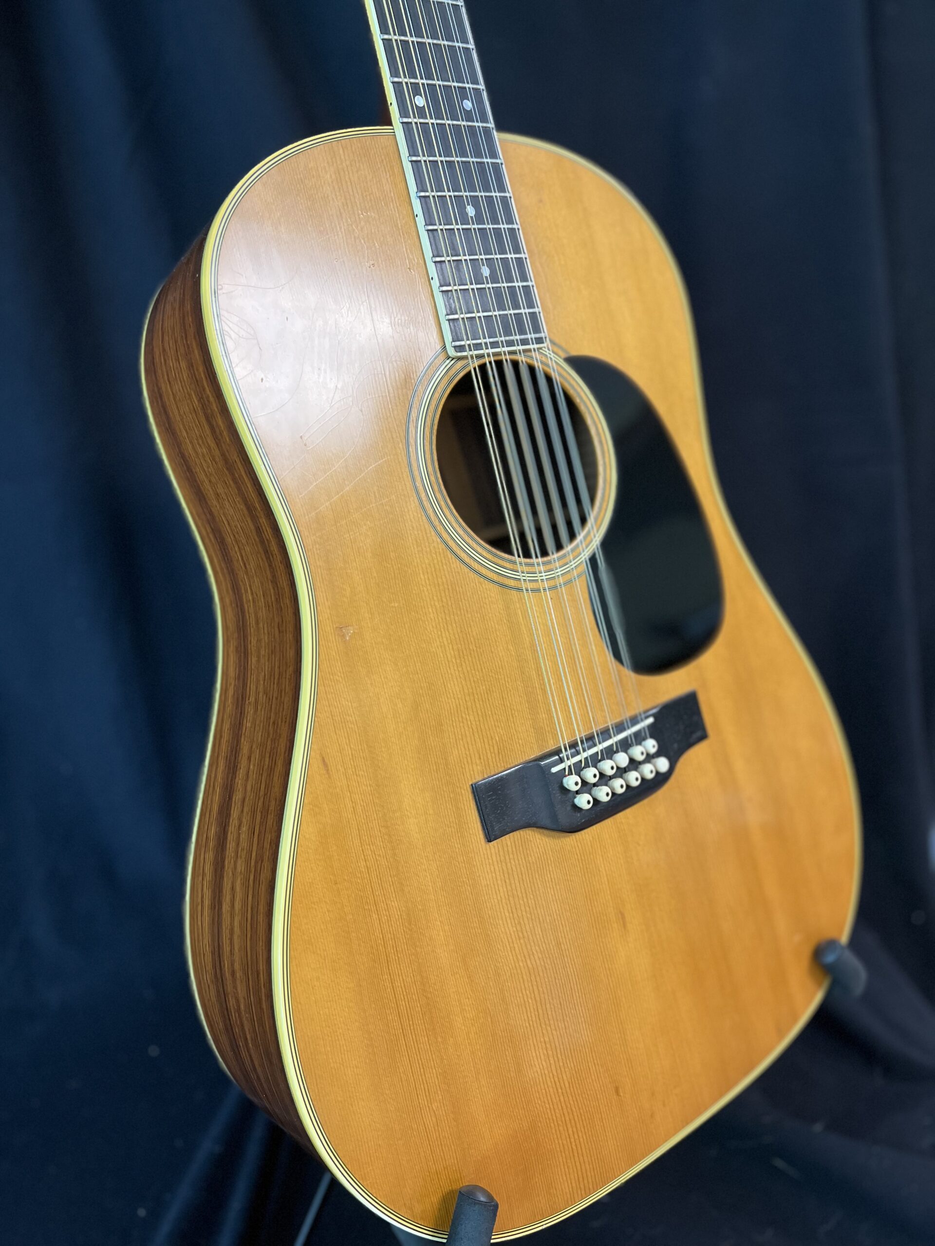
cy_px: 623
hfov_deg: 53.1
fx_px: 936
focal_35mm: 26
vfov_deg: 67.3
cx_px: 468
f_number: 1.5
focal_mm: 5.7
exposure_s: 1/60
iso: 250
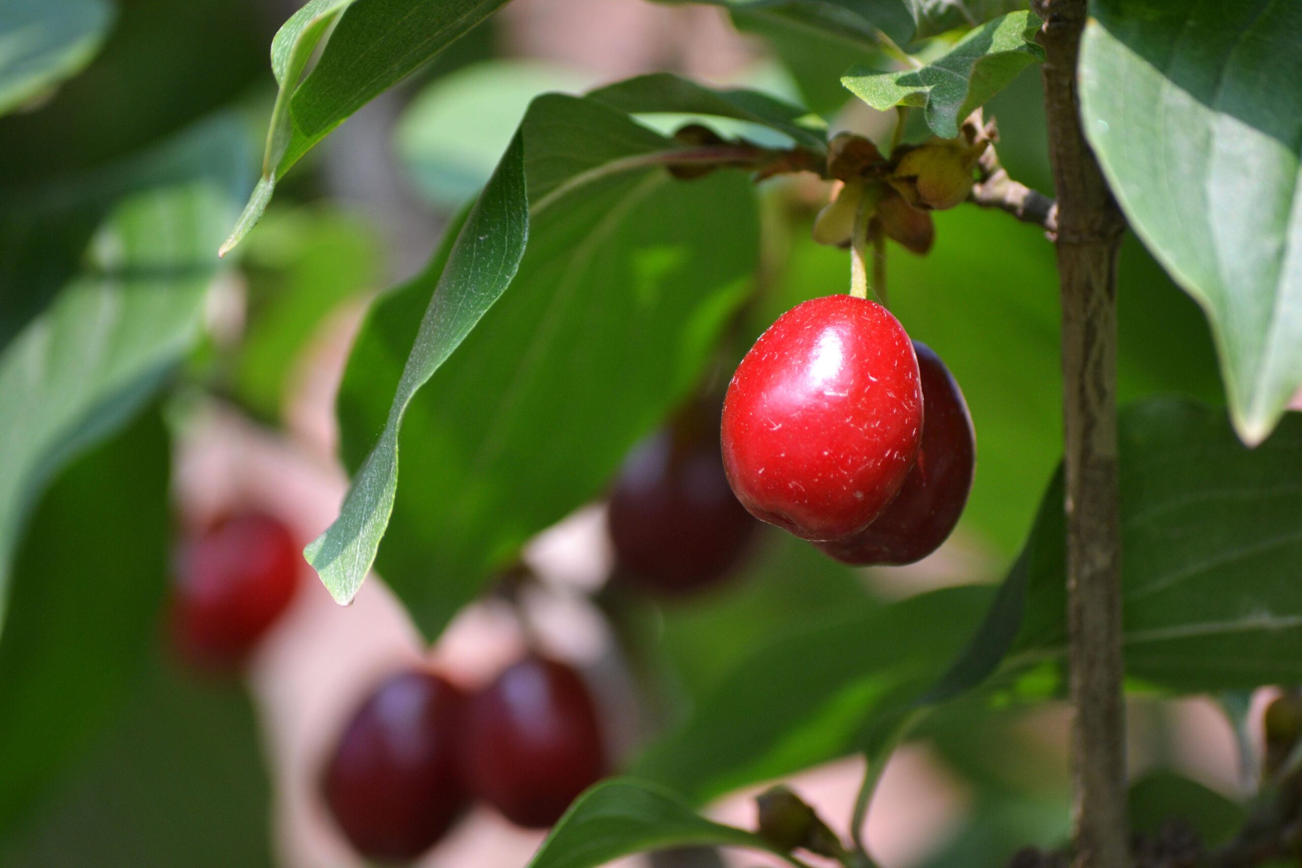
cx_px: 651
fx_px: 10850
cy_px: 434
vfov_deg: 4.6
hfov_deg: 6.9
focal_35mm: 300
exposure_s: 1/250
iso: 400
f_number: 5.6
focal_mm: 200
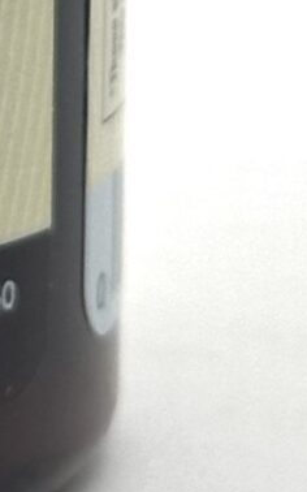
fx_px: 4622
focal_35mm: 345
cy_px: -669
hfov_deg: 3.8
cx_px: -364
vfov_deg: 5.9
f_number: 1.78
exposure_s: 1/296
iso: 64
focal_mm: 6.86
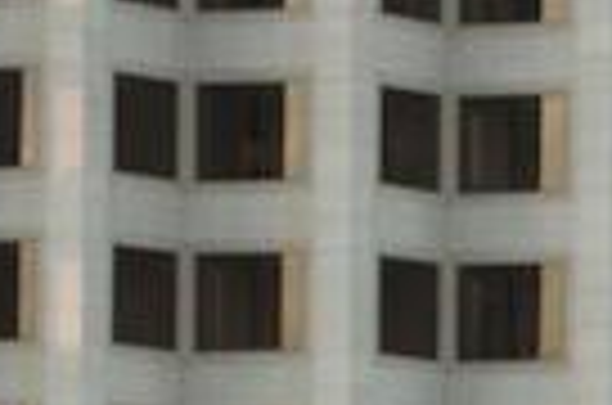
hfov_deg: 3.3
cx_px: 1228
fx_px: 10397
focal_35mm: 613
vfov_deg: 2.2
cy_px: 765
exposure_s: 1/25
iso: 200
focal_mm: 130
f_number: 11
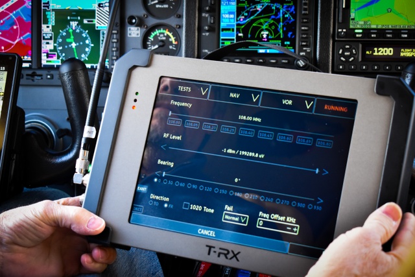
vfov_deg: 18.9
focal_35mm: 72
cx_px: 208
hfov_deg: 28.1
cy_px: 138
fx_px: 830
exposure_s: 1/60
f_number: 5.3
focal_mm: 48
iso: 1100
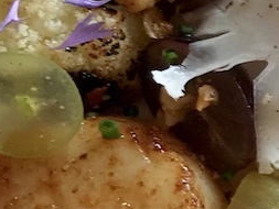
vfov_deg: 8.4
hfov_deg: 10.5
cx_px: 506
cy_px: 151
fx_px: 1427
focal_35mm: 177
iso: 25
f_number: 1.8
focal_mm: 3.99
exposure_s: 1/60
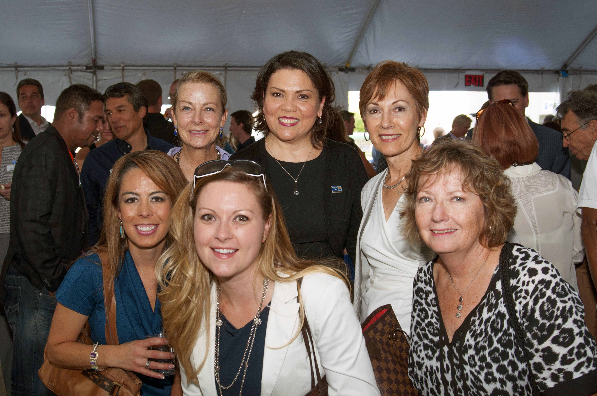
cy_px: 198
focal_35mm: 42
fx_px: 696
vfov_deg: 31.8
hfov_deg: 46.4
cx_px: 298
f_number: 5.6
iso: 200
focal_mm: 28
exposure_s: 1/100
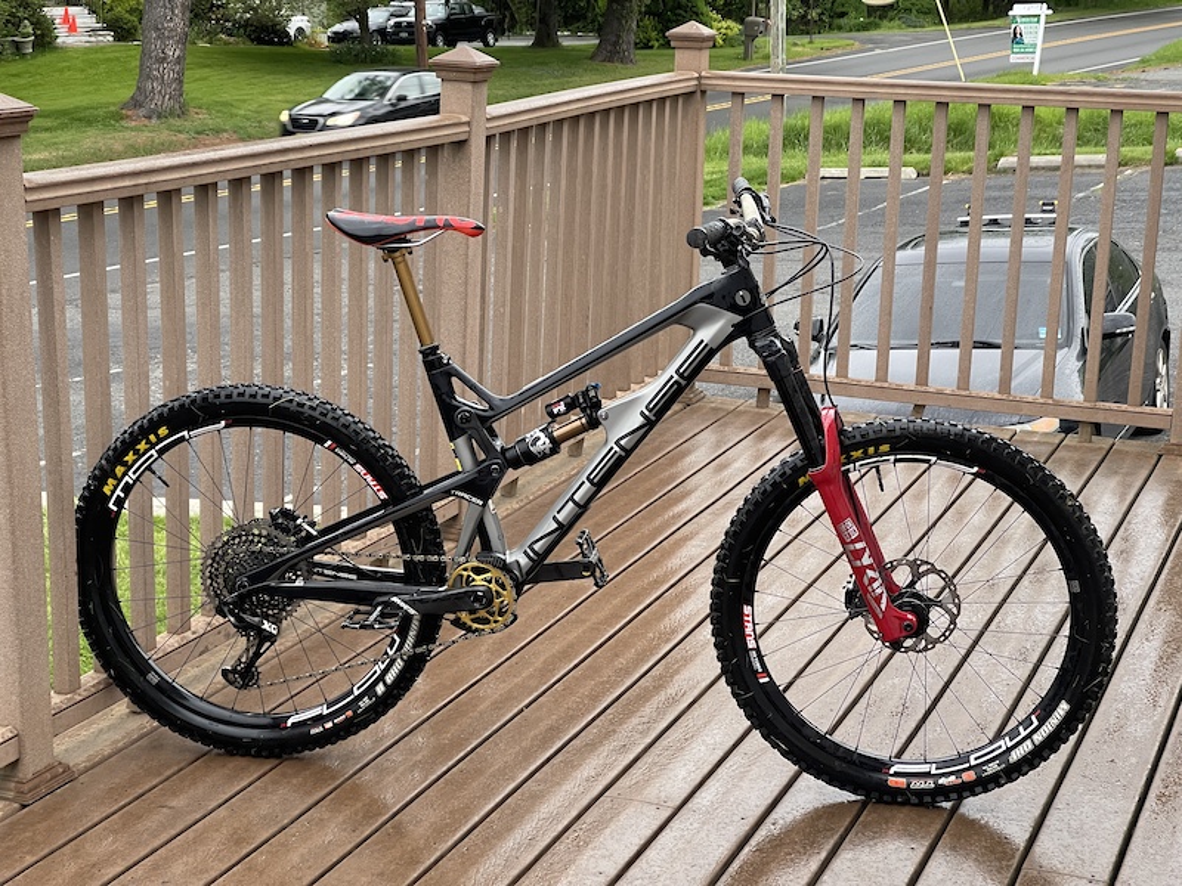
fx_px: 2185
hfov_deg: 30.3
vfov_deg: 22.9
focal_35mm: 64
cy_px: 443
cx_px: 591
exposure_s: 1/68
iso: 200
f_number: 2.2
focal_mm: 7.5
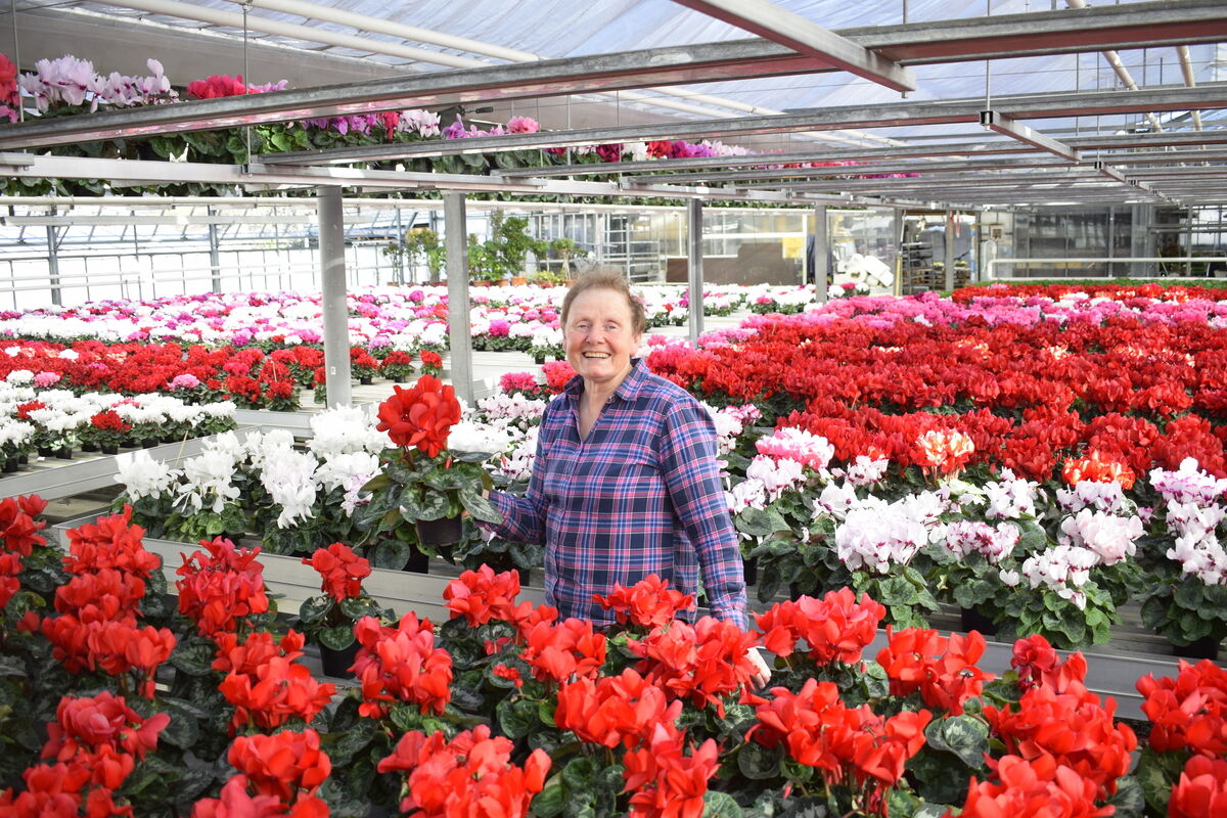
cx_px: 614
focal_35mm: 34
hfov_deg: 55.1
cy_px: 409
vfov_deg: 38.4
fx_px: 1176
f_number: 3.8
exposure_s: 1/160
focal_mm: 23
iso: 400
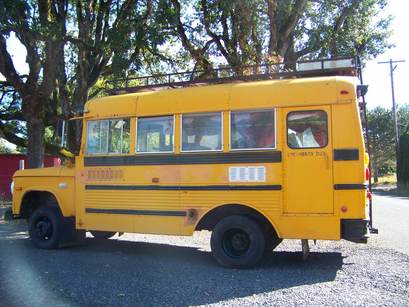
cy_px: 154
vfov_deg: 39.7
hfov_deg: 51.4
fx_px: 425
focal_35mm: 36
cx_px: 204
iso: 64
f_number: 2.8
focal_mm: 5.85
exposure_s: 1/160
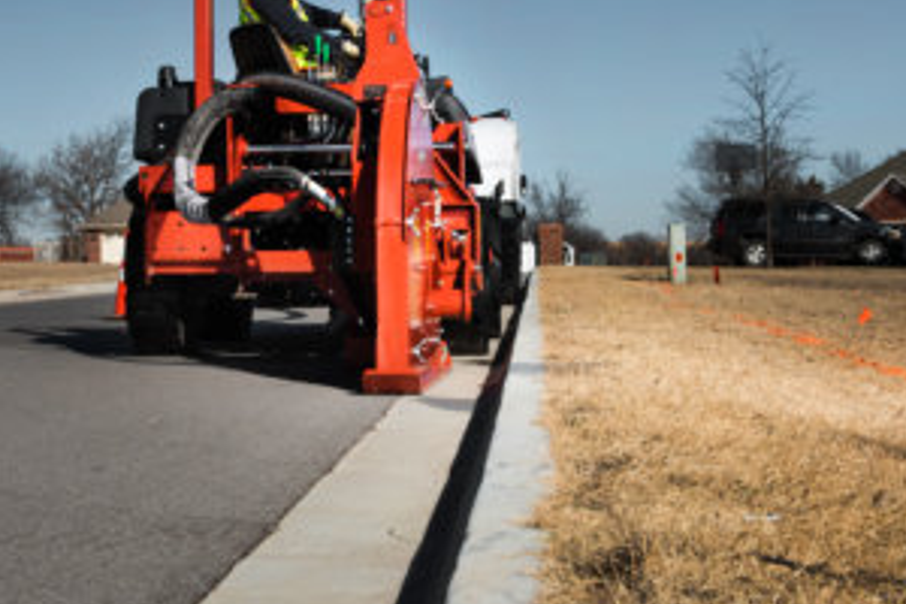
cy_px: 242
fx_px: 1913
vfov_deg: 17.9
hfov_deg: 26.6
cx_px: 367
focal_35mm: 76
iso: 100
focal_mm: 38
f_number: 11
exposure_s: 1/160
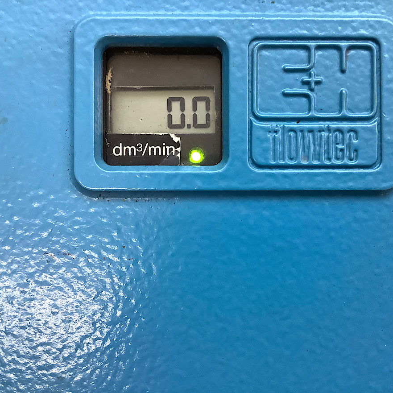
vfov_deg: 44.9
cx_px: 205
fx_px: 475
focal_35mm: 37
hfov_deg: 44.9
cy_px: 194
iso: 160
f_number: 2.4
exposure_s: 1/50
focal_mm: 3.3
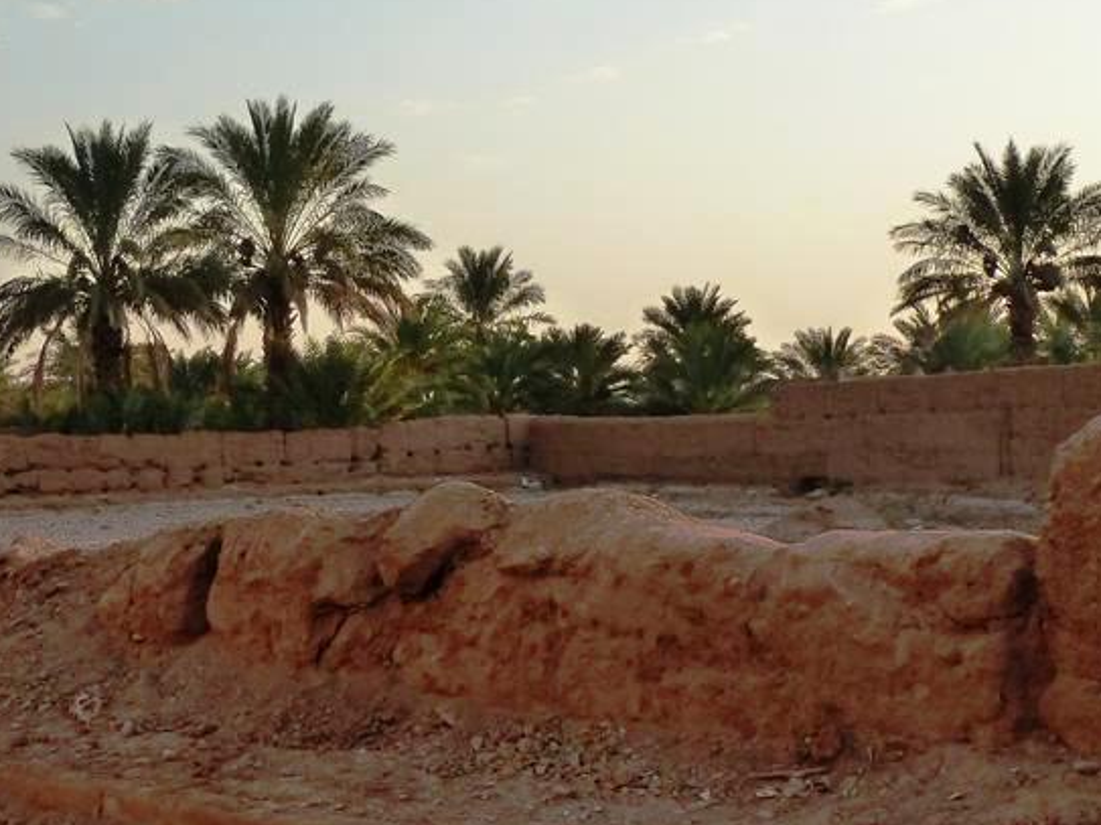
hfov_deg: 29.0
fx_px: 2099
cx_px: 302
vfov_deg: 22.1
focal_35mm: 66
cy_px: 213
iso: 200
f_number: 4
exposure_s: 1/320
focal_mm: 5.7
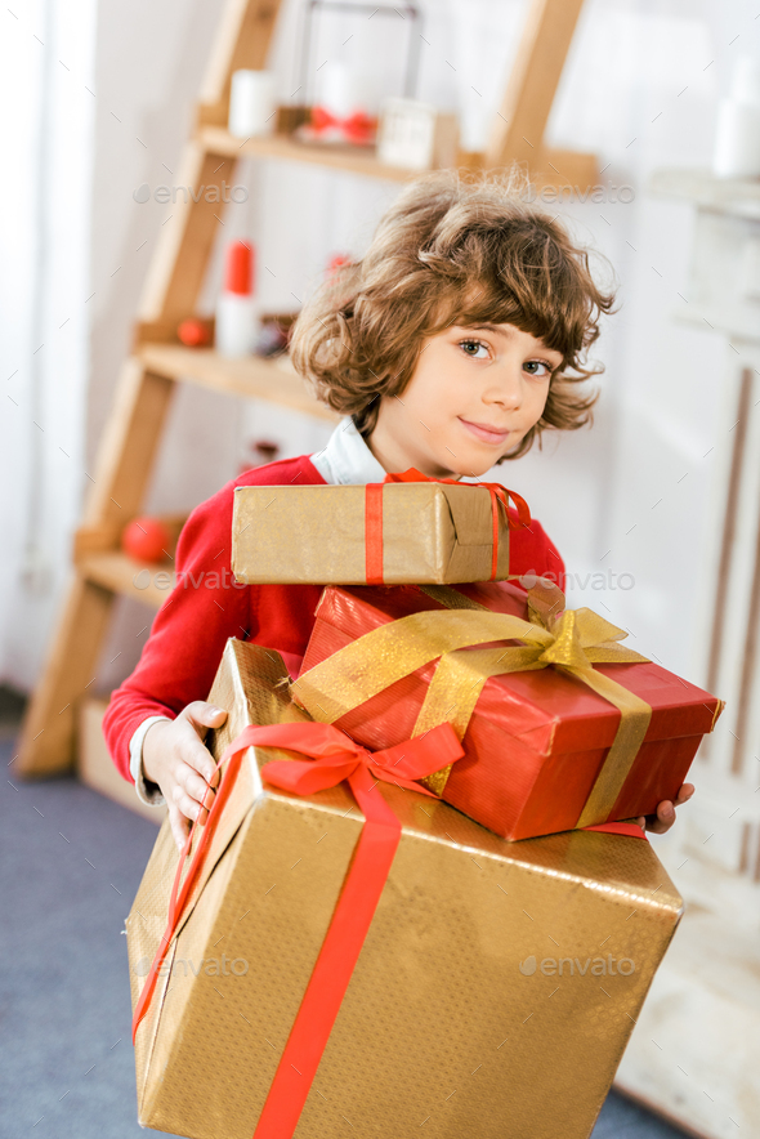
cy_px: 570
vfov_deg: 28.8
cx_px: 380
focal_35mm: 70
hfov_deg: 19.5
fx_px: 2215
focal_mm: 70
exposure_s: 1/200
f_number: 2.8
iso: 320
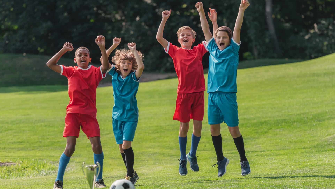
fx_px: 1492
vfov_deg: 7.2
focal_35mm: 168
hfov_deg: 12.8
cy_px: 98
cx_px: 167
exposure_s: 1/1600
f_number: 4
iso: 250
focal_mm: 160
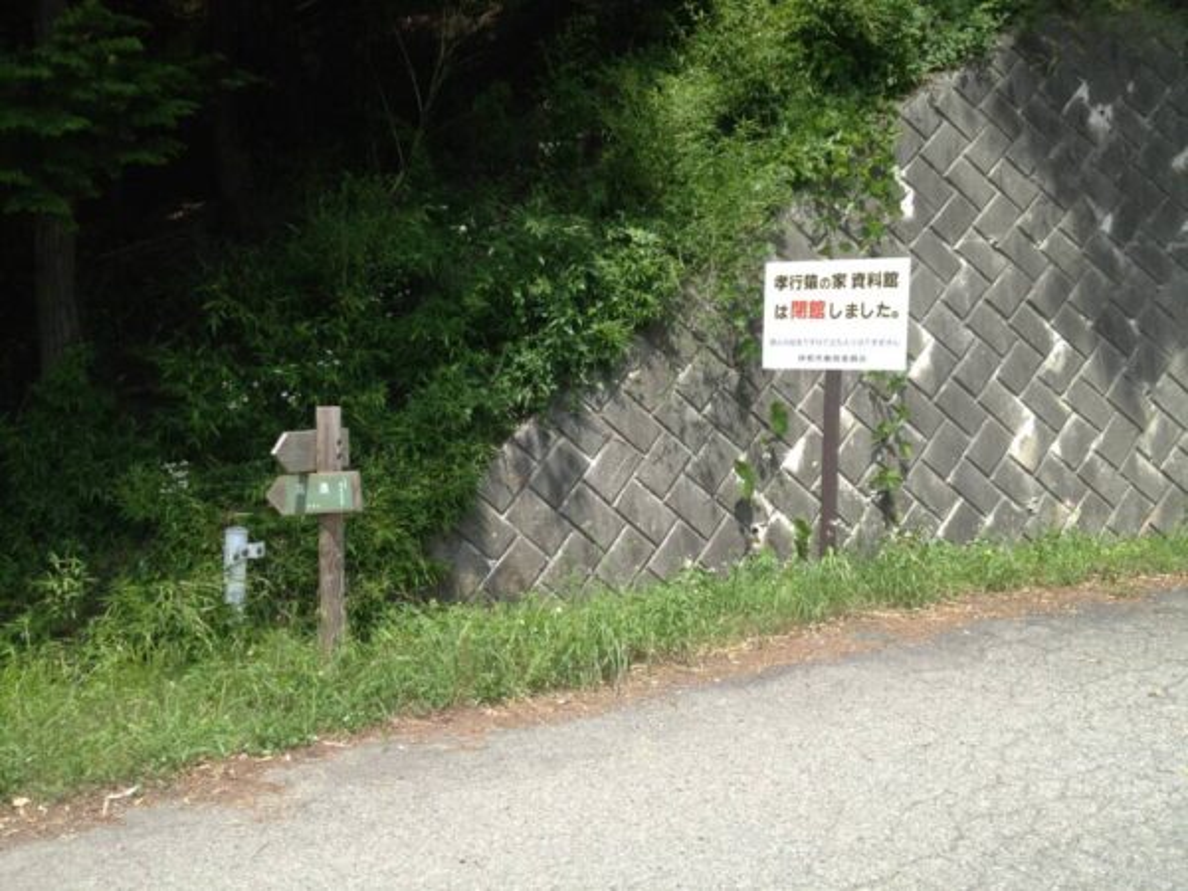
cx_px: 594
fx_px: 1201
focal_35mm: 35
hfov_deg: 52.6
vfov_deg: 40.7
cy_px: 446
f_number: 2.4
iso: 64
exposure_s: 1/569
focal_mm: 4.28
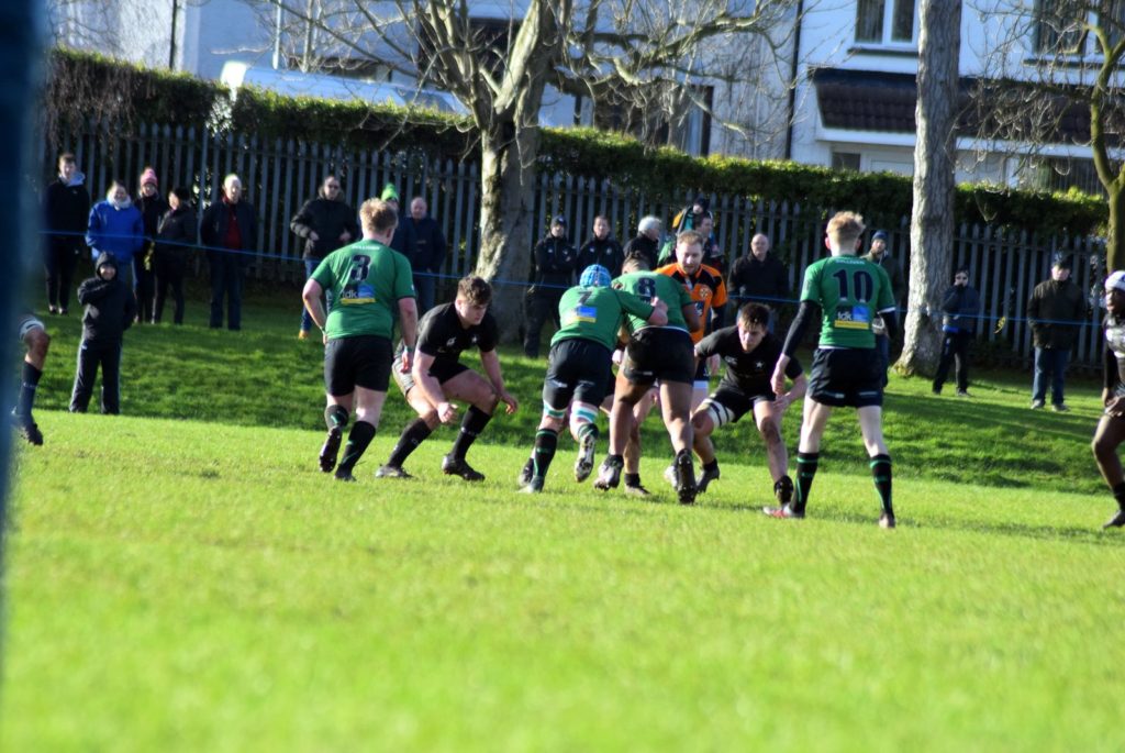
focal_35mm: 360
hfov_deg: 5.7
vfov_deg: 3.8
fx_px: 11261
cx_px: 562
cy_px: 376
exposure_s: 1/1000
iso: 800
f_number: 5
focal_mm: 240
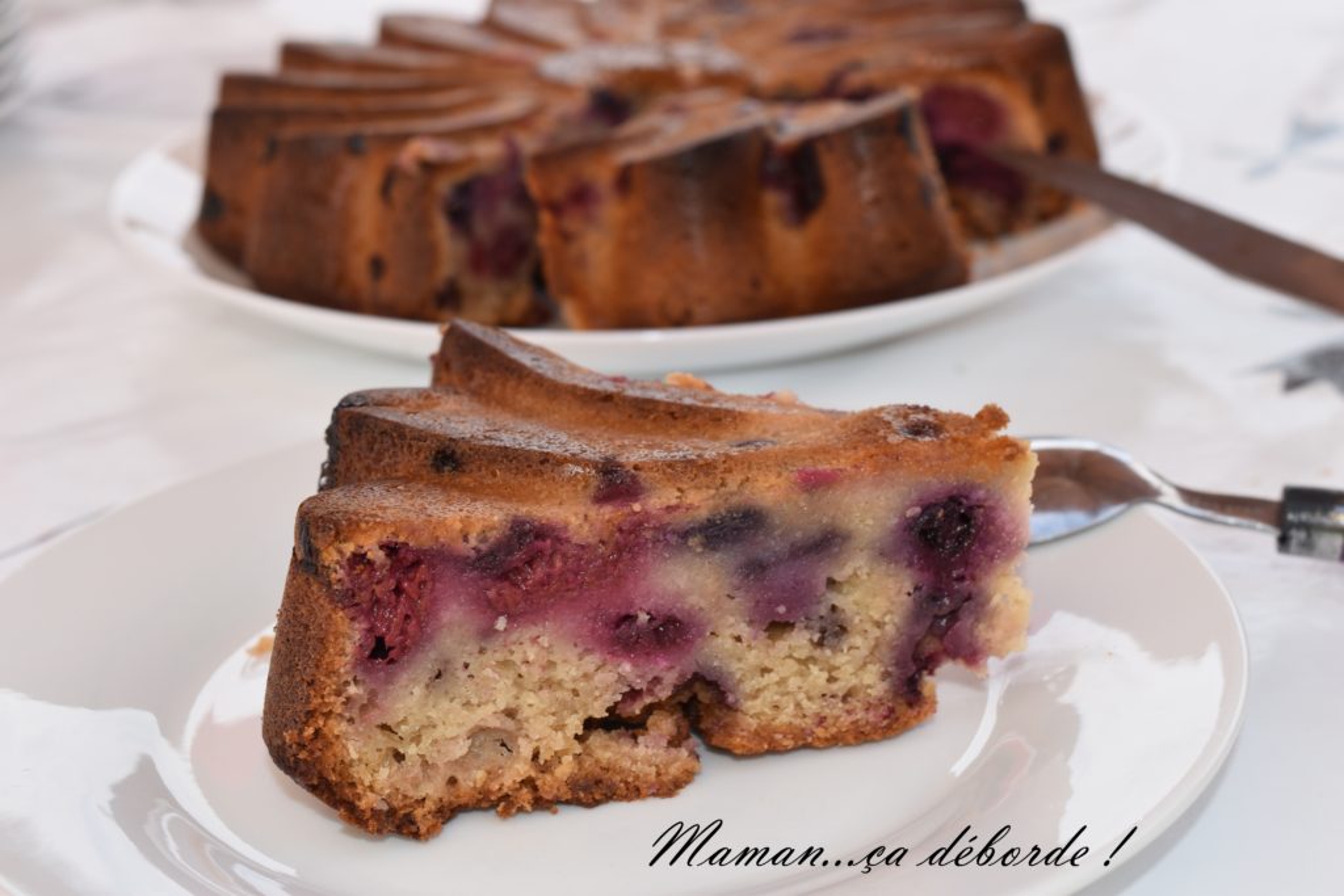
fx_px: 2352
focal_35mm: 63
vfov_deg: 21.6
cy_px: 448
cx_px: 672
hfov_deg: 31.9
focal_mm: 42
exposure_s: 1/200
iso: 100
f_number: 9
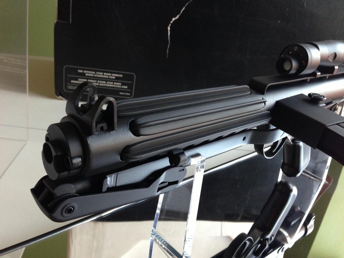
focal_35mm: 33
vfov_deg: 42.9
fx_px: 328
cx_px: 172
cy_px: 129
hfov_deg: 55.4
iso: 200
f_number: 2.4
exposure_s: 1/20
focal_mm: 4.13
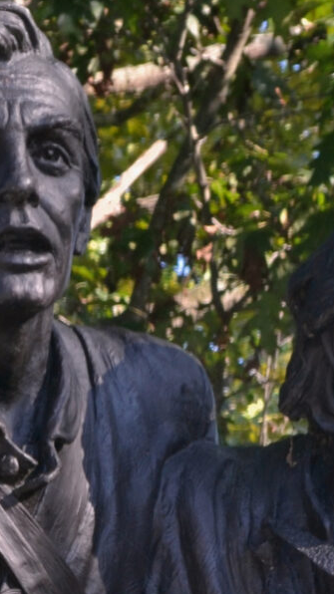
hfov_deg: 3.7
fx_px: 5104
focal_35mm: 324
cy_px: 1078
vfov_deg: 6.5
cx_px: 131
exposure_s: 1/8
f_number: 11
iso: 100
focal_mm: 48
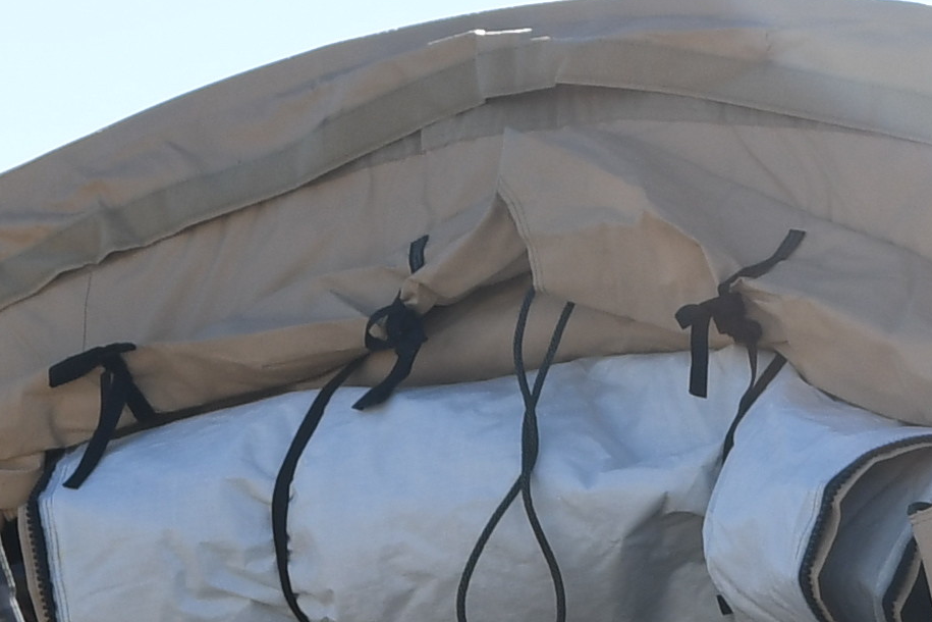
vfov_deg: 2.1
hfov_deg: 3.2
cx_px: 1345
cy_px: 1307
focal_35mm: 639
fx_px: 16542
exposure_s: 1/640
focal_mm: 70
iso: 200
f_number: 5.6
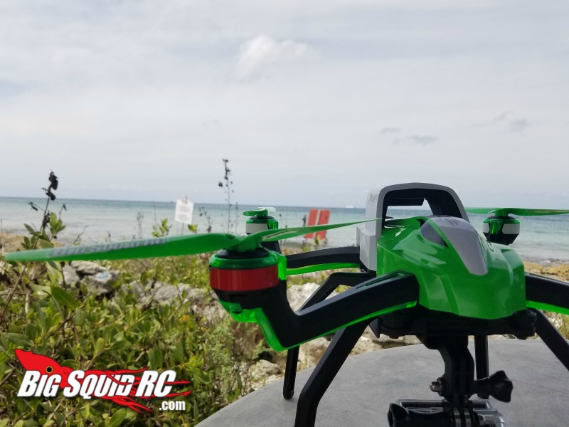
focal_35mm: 26
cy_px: 214
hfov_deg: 67.3
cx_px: 284
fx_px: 427
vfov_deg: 53.1
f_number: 1.7
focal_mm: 4.2
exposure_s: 1/3232
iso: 50
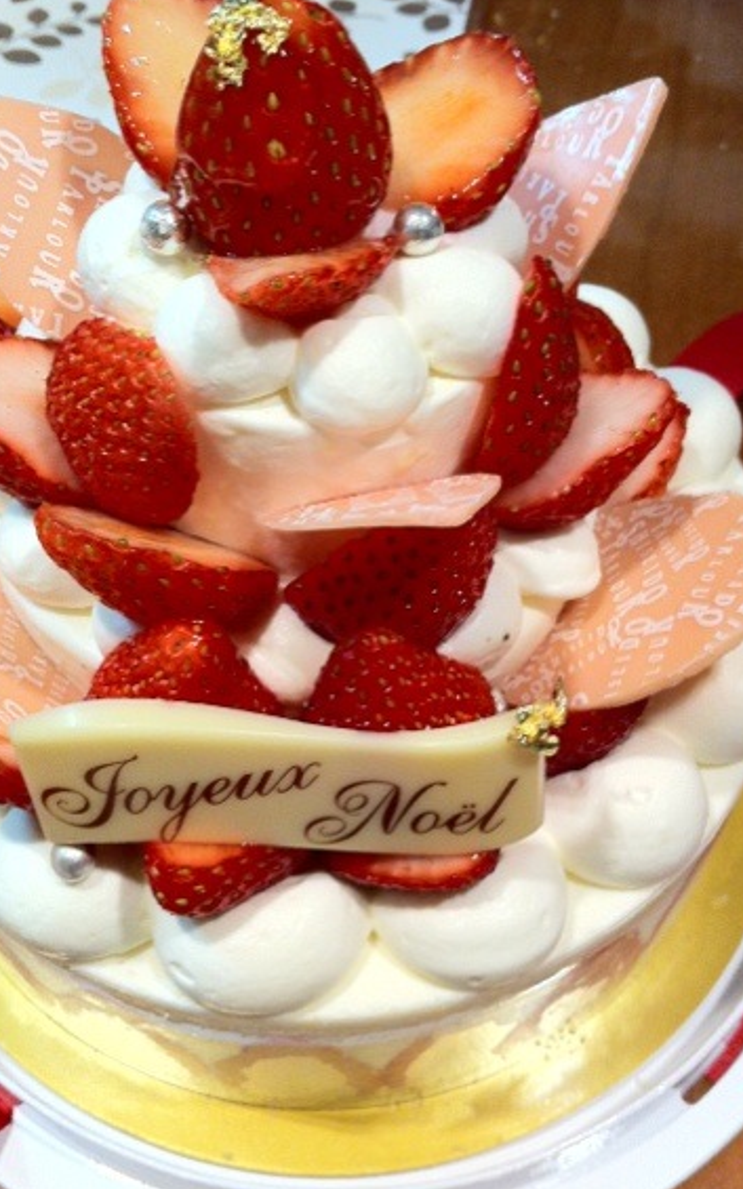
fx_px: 1361
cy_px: 591
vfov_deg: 47.2
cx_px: 357
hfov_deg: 30.5
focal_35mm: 42
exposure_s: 1/15
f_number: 2.8
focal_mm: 3.85
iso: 125
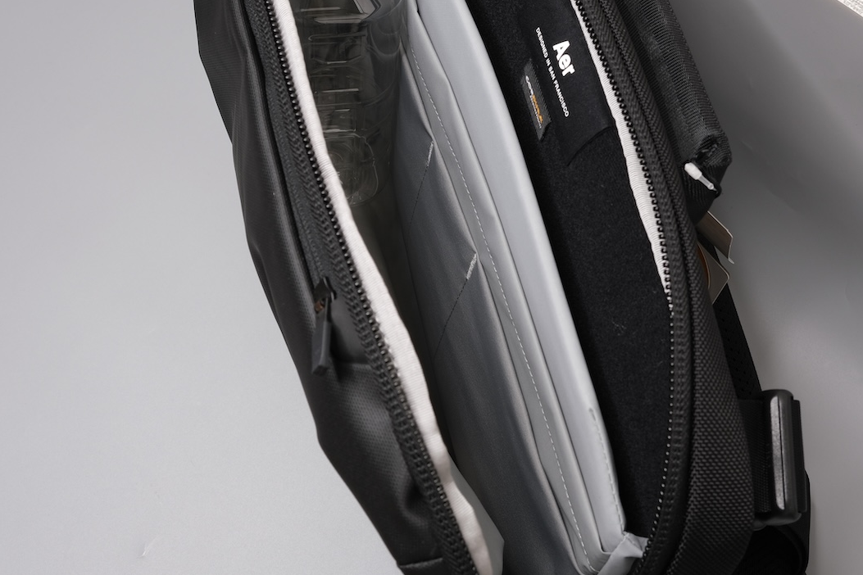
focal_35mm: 47
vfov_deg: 28.5
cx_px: 541
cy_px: 210
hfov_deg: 41.6
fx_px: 1127
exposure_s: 1/4
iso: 160
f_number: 8
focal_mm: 22.3
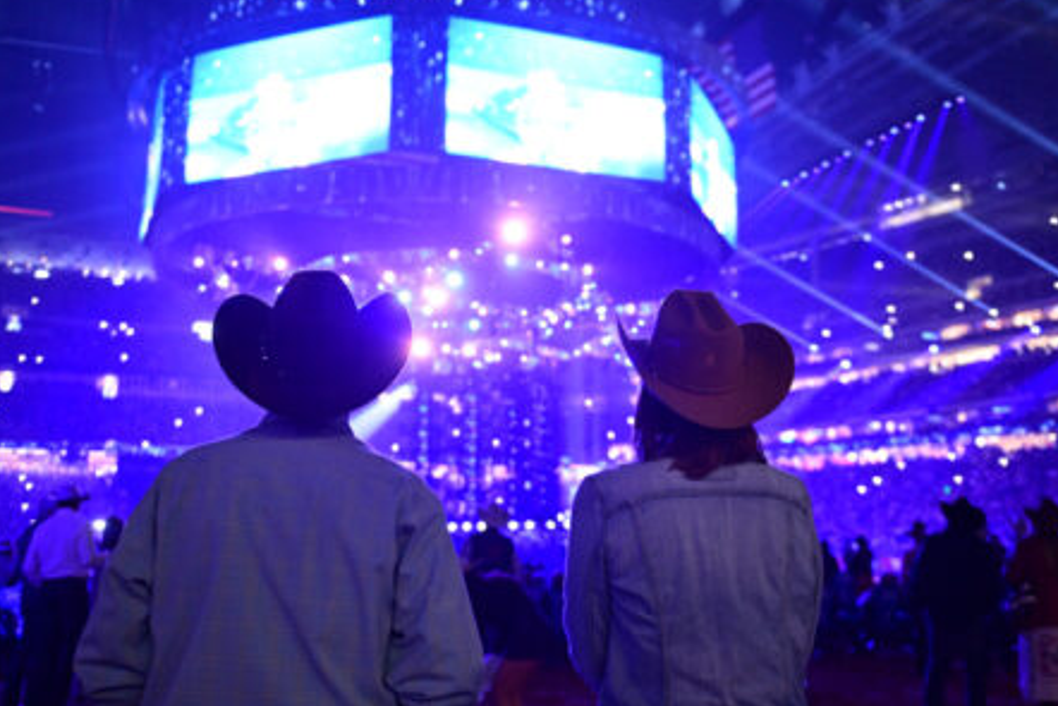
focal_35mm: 38
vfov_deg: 35.1
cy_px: 328
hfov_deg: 50.7
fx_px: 1117
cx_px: 546
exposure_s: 1/80
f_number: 2.8
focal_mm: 35
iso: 6400
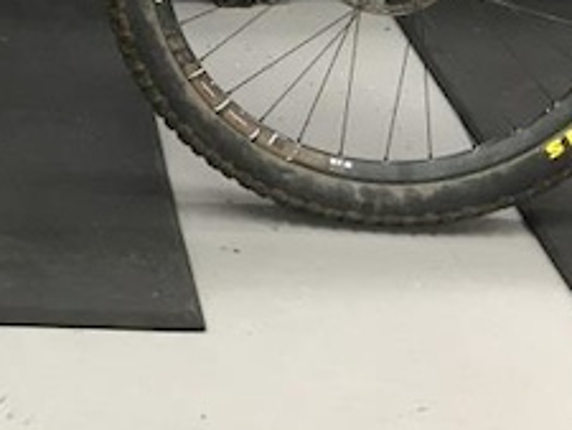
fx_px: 1703
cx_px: -132
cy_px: -142
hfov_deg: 18.0
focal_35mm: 103
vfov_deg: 13.8
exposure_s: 1/30
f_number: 2.2
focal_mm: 4.15
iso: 80
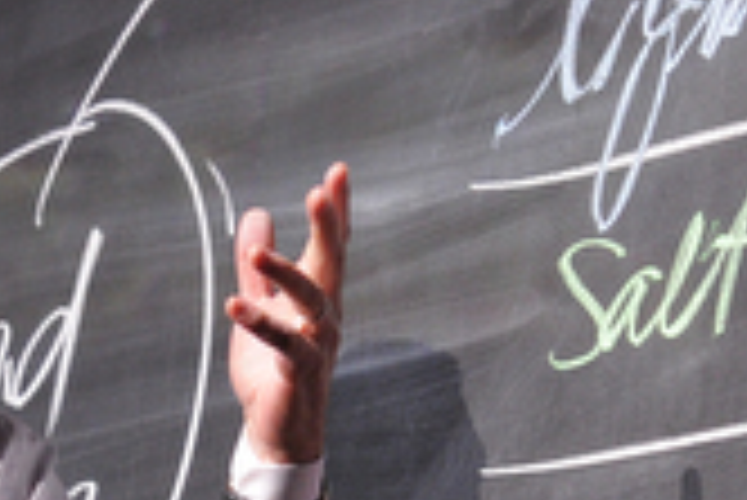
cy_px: 392
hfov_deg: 5.2
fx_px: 8245
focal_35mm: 397
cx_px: 279
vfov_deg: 3.5
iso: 3200
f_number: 3.5
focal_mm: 110
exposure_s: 1/200
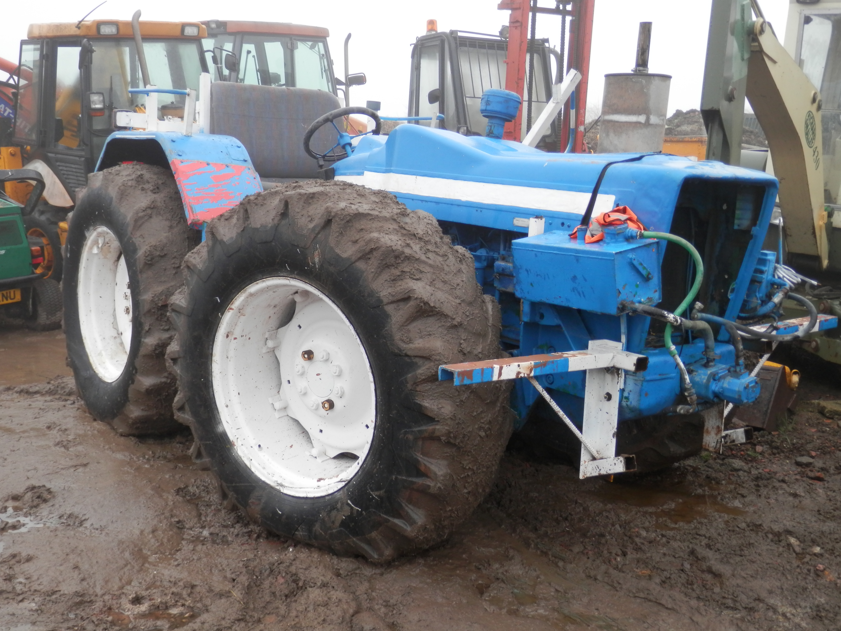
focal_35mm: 37
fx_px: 899
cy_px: 316
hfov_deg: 50.1
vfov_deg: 38.7
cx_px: 420
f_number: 3.6
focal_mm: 6.6
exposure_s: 1/60
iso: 100
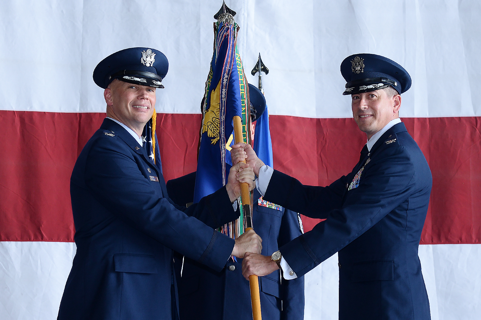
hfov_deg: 28.8
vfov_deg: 19.5
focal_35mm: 70
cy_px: 160
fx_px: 935
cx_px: 240
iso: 400
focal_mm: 70
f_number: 5.6
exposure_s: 1/80
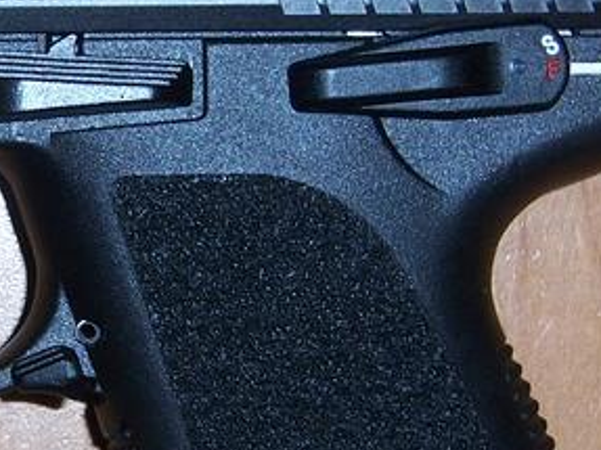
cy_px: 207
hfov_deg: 10.6
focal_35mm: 184
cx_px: -107
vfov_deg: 8.1
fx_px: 3193
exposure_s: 1/60
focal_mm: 11
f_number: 4
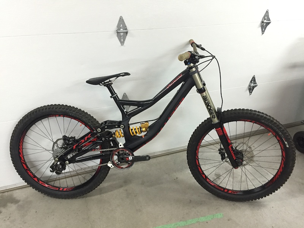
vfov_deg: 48.2
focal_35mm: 29
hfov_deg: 61.7
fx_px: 255
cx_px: 152
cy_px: 114
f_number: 2.2
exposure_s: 1/30
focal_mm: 4.15
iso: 200
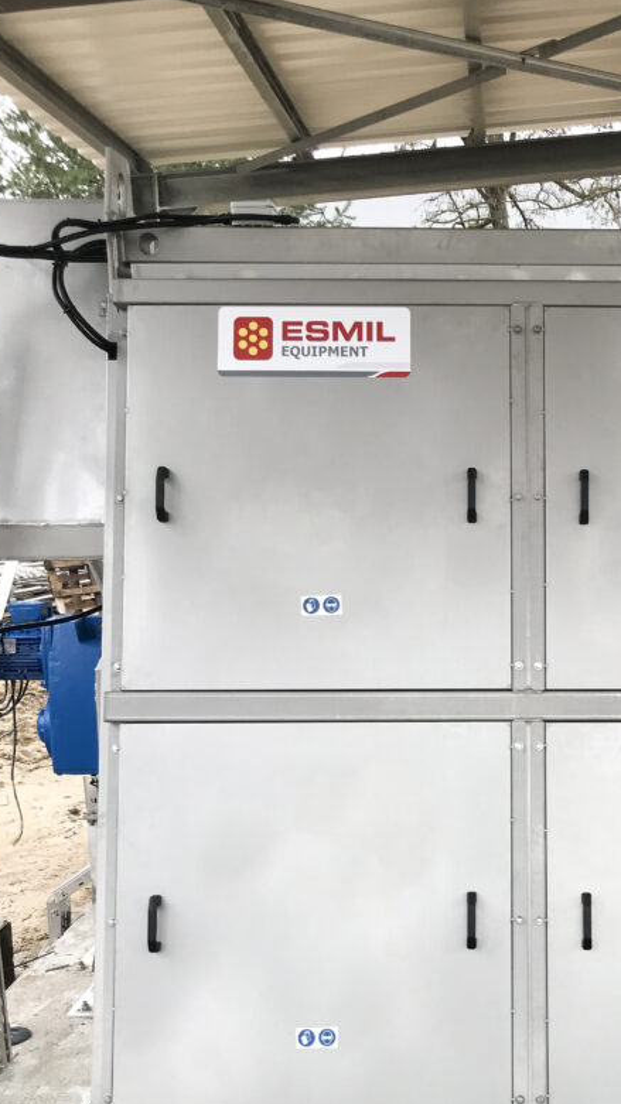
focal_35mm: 40
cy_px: 691
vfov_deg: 50.0
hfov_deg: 28.8
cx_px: 522
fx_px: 1172
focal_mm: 3.99
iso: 20
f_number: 1.8
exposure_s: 1/171
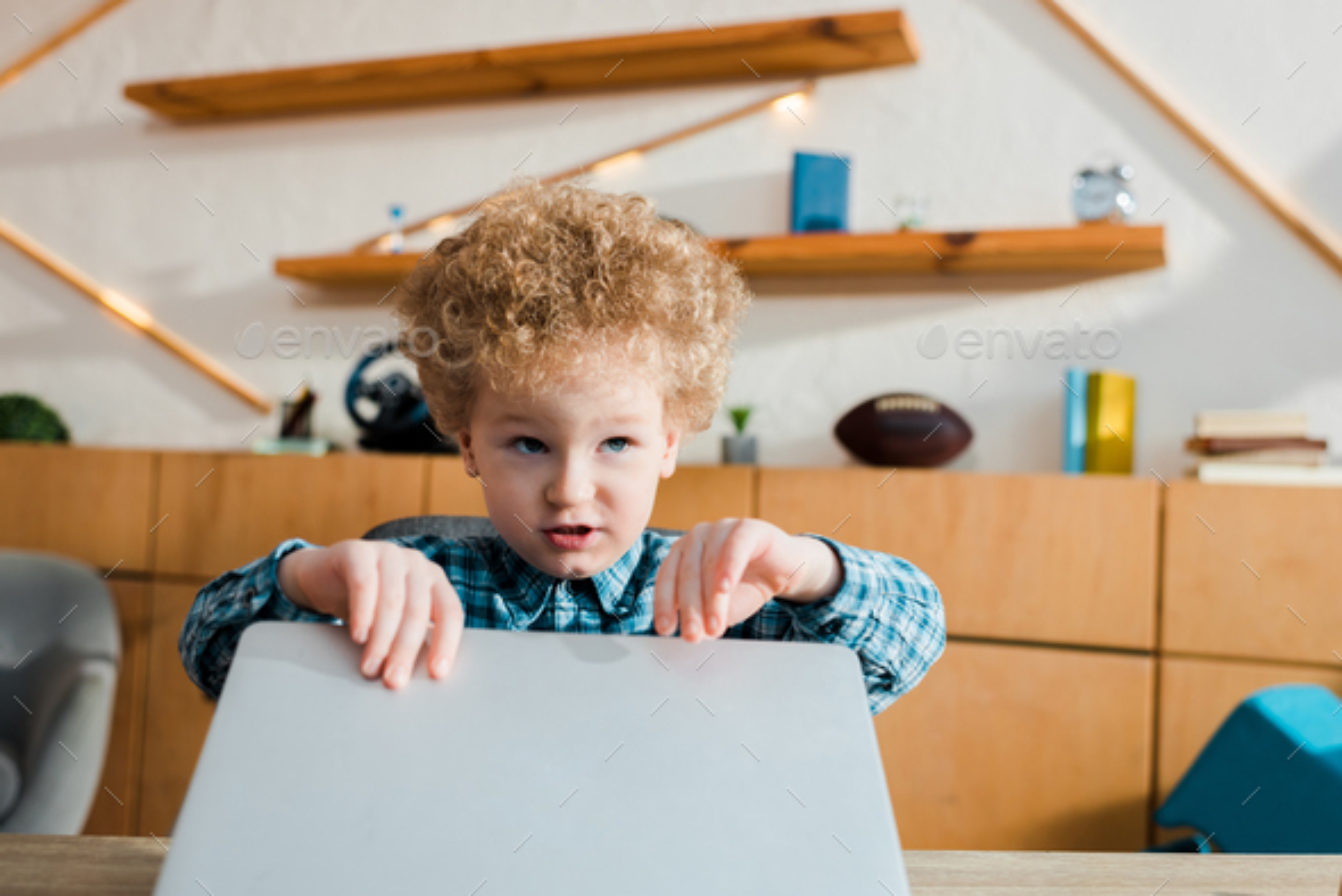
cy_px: 448
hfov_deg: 54.4
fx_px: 1305
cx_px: 671
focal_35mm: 35
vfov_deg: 37.9
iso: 100
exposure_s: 1/200
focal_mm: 35
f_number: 3.5
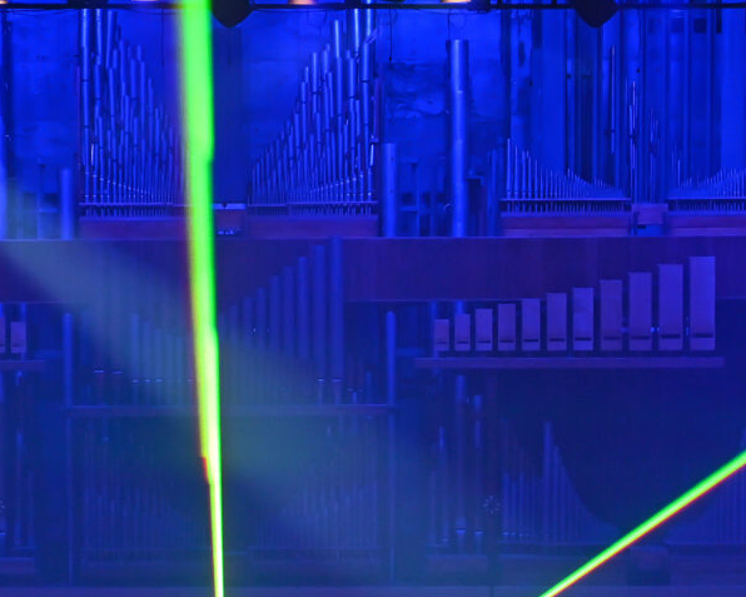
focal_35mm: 203
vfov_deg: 7.5
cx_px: 235
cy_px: 809
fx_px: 4483
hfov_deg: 9.5
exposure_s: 1/60
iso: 500
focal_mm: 63
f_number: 4.5
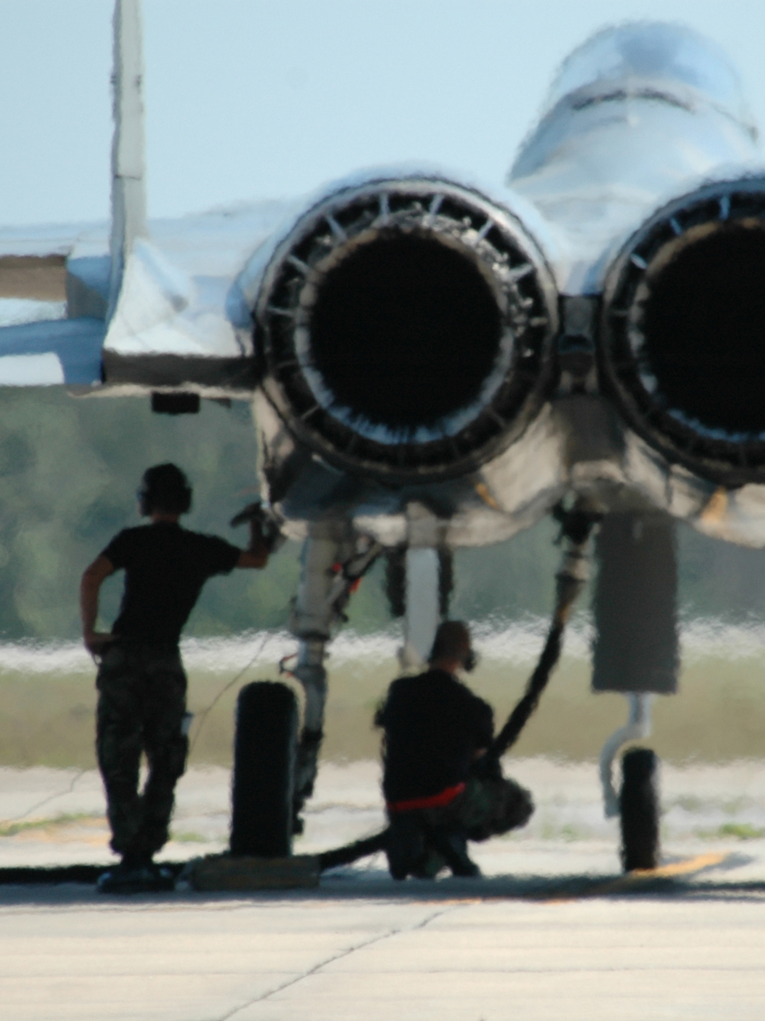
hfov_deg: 1.7
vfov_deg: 2.3
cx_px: 559
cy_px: 510
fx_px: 25582
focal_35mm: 868
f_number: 5.6
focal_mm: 400
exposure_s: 1/800
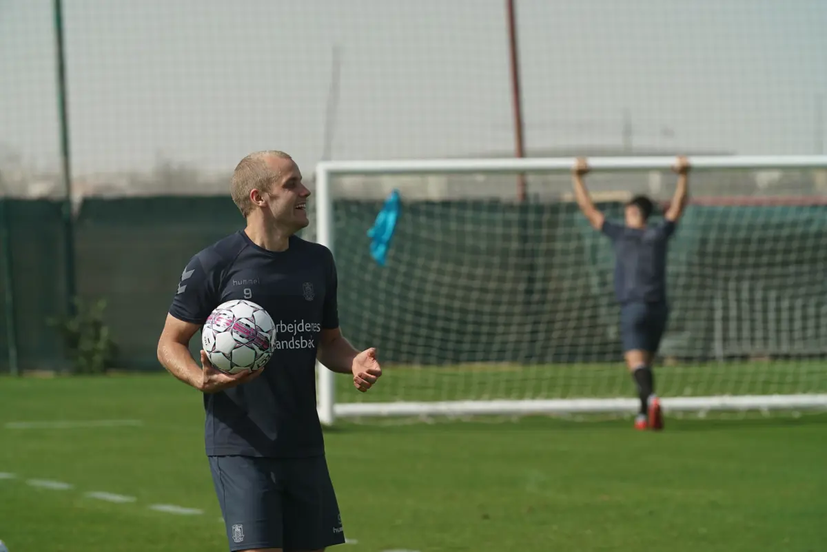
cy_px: 276
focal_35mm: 315
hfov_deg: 6.5
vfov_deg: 4.4
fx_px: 7238
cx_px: 414
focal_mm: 210
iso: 100
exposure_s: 1/800
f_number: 6.3
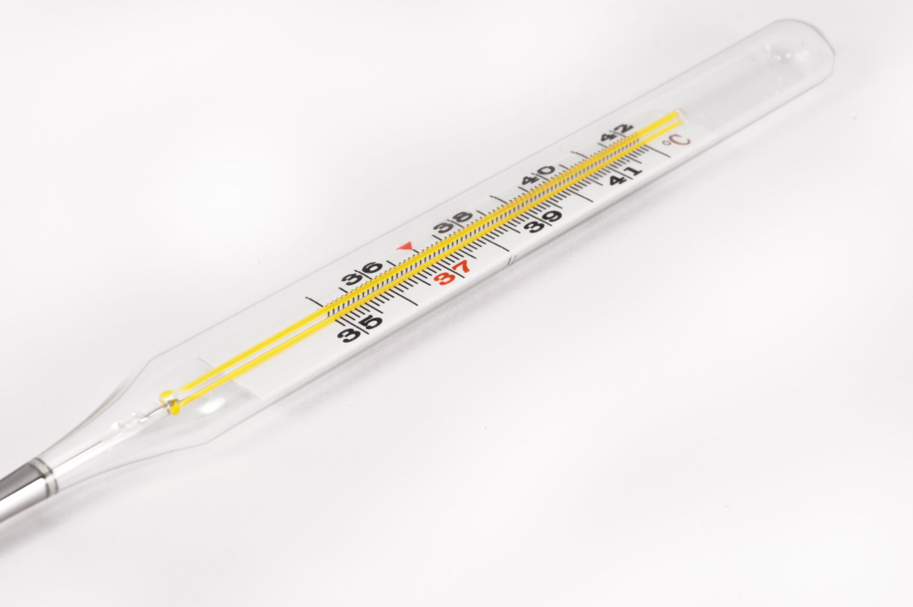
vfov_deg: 19.2
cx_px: 380
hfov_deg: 28.4
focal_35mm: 71
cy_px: 294
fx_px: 1799
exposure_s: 1/4
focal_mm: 40
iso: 100
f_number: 16
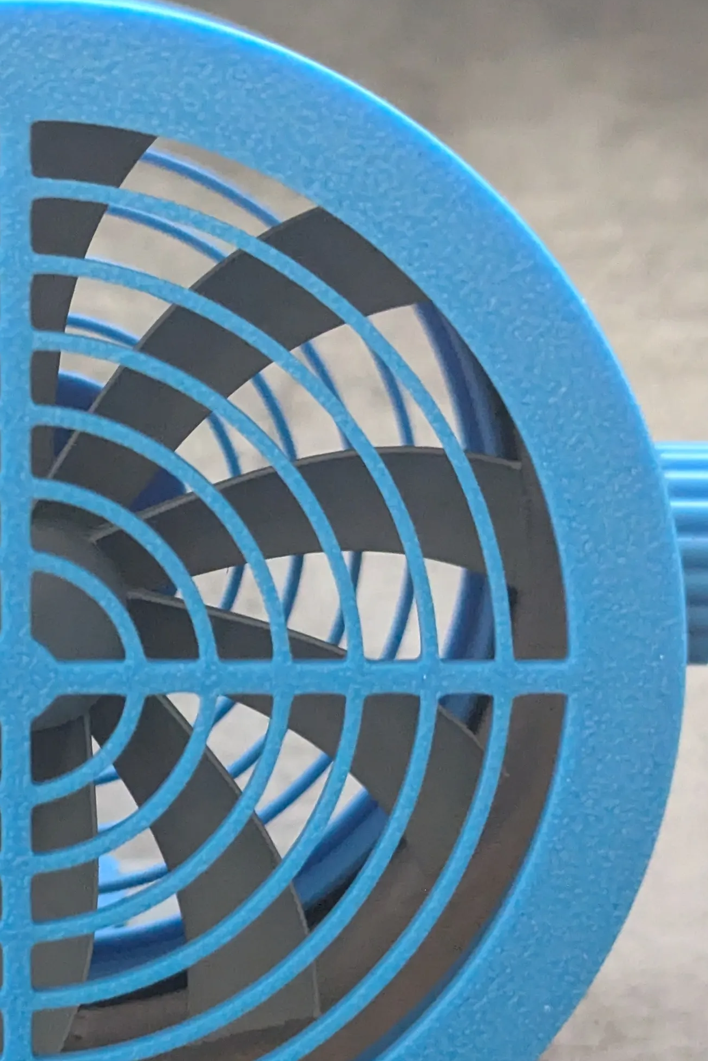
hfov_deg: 13.0
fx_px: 3067
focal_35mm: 104
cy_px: 745
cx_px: -34
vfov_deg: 19.5
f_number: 1.85
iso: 1898
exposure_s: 1/90.6
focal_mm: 6.81
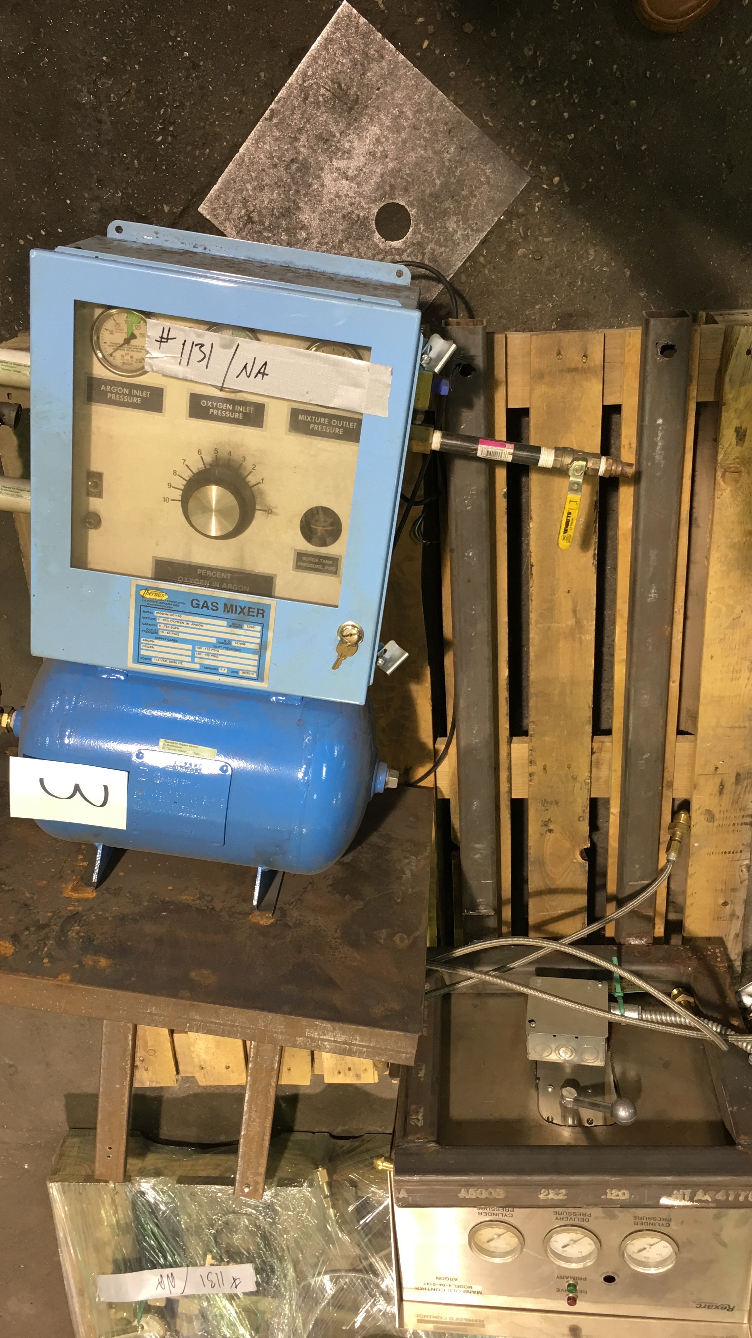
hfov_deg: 36.7
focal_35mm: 32
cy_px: 677
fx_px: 1134
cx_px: 404
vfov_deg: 61.0
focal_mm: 4.15
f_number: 2.2
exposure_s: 1/15
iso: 25
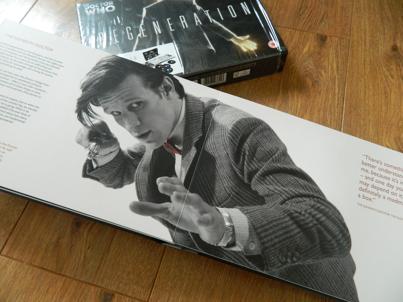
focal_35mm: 25
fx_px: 291
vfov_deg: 54.9
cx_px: 202
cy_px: 151
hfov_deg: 69.4
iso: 400
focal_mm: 4.5
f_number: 3.1
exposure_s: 1/25
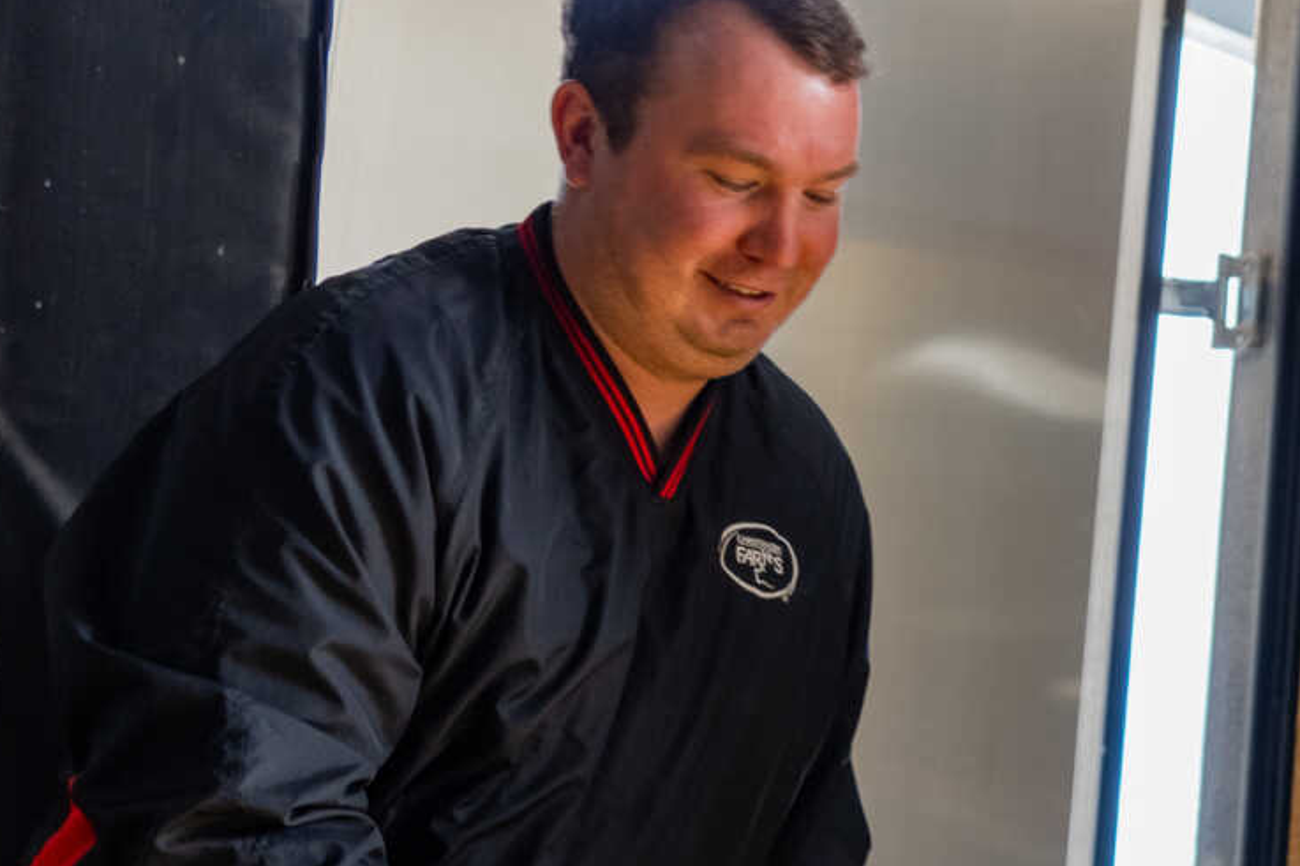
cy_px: 714
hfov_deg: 21.9
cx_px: 1554
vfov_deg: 15.8
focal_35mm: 86
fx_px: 3105
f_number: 3.2
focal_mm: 33
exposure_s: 1/125
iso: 1600
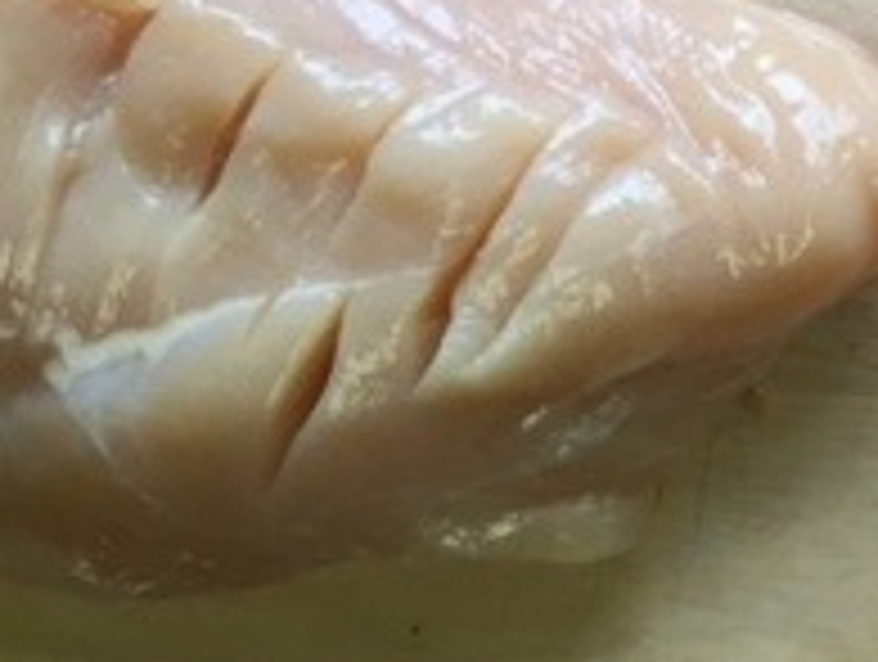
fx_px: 2414
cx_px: 1211
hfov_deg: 18.8
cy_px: -351
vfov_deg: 14.5
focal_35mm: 95
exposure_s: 1/60
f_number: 2.2
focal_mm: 4.15
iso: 32
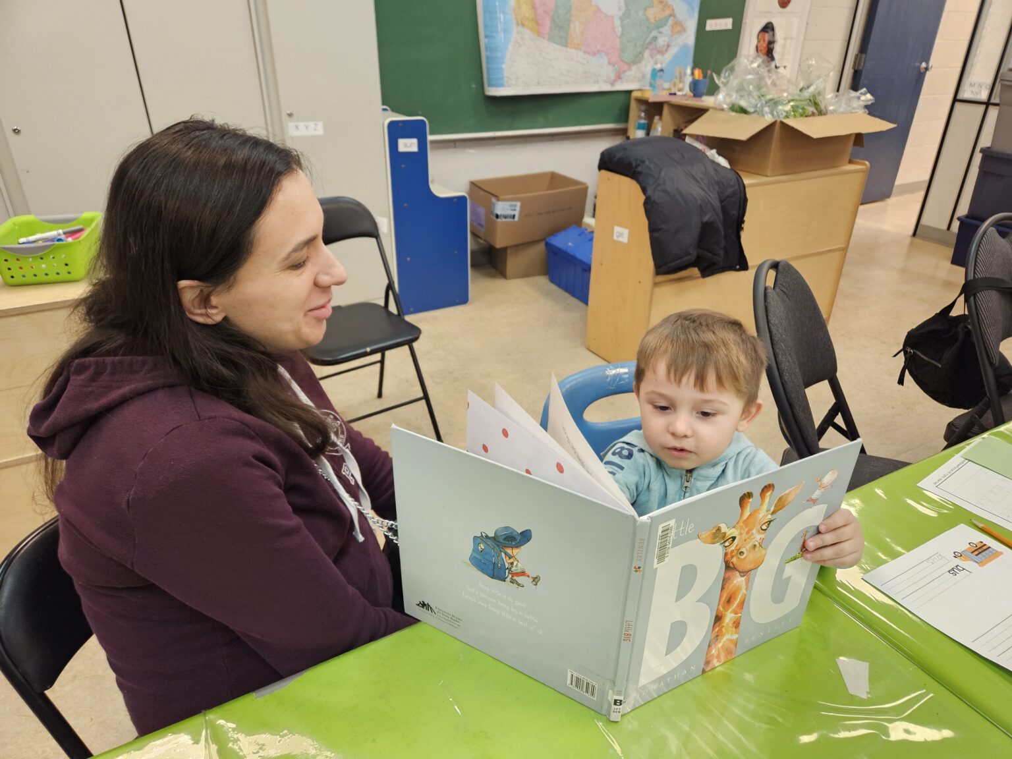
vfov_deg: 58.9
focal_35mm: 23
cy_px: 380
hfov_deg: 73.9
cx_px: 506
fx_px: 672
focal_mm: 5.4
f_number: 1.8
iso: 640
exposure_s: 1/120
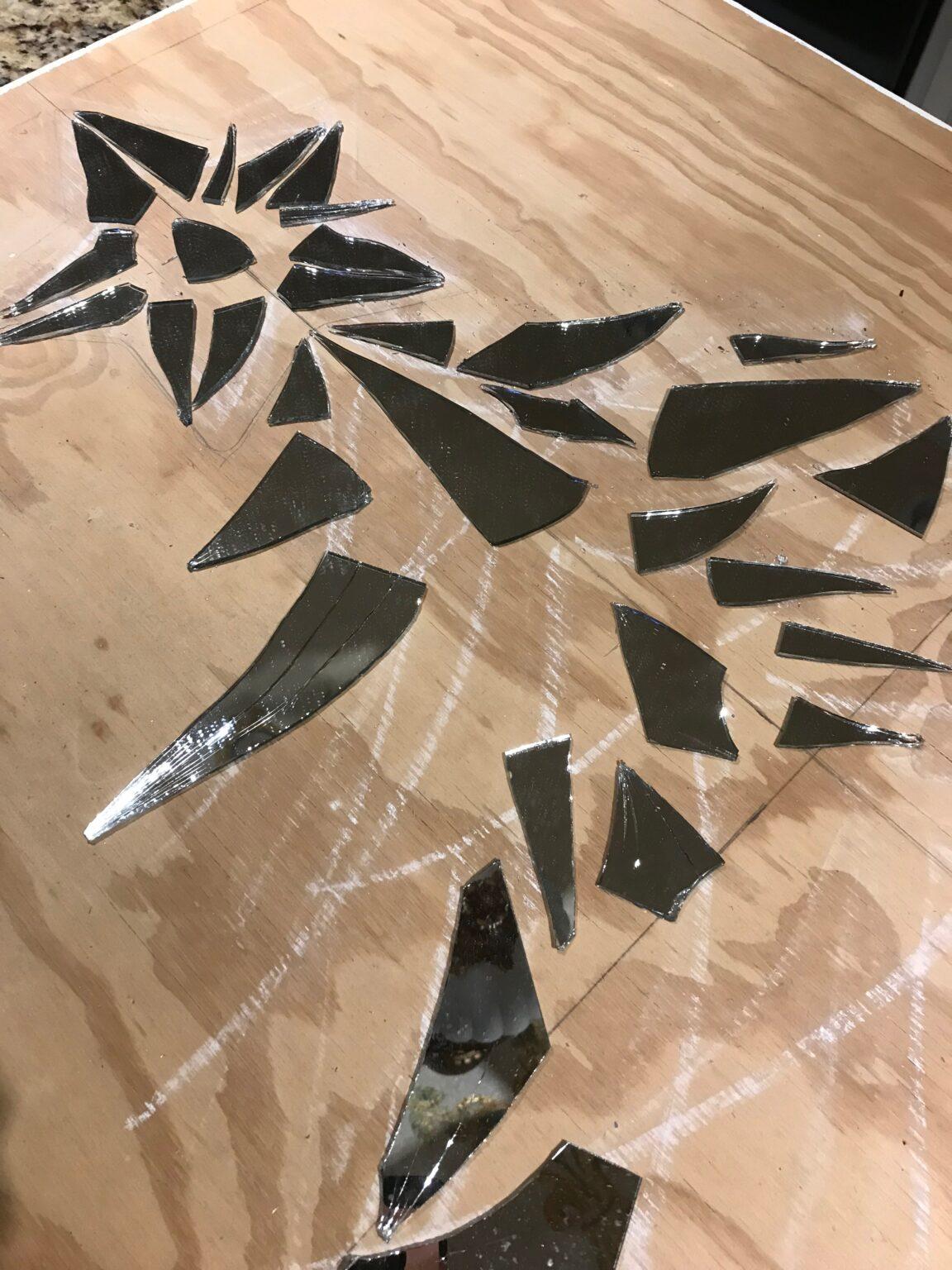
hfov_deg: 49.7
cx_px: 476
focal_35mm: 28
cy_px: 635
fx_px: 1027
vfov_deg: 63.4
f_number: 1.8
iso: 40
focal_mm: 3.99
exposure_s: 1/15
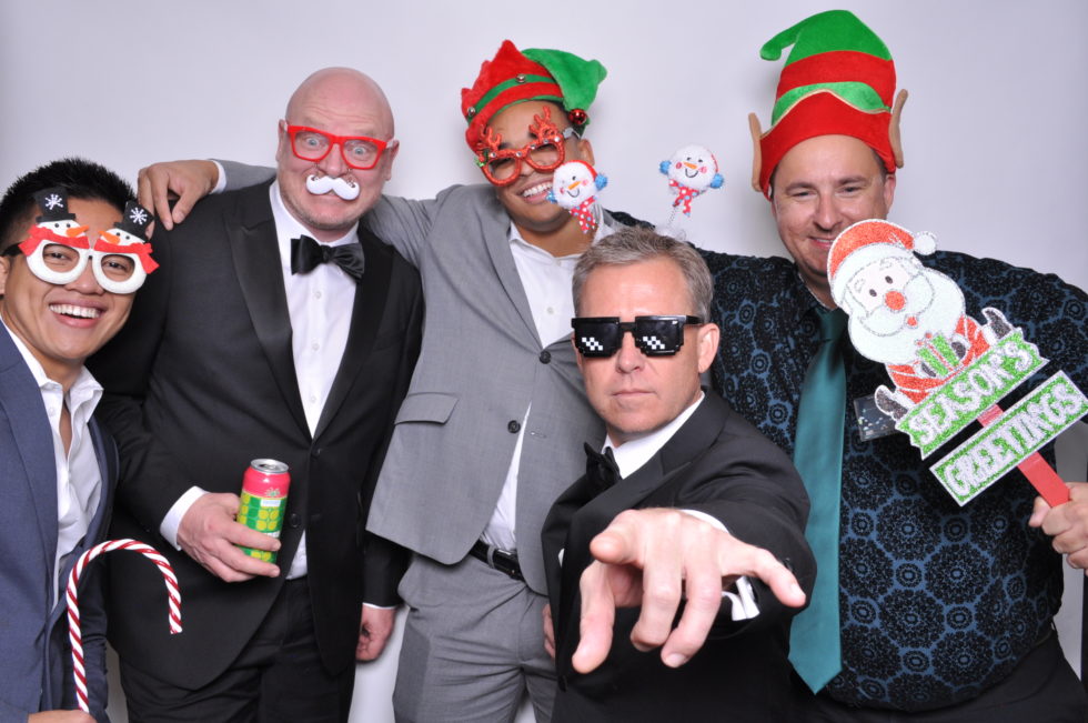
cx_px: 544
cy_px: 362
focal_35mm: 33
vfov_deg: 39.9
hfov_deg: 57.3
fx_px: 996
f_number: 8
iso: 400
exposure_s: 1/200
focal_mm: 22
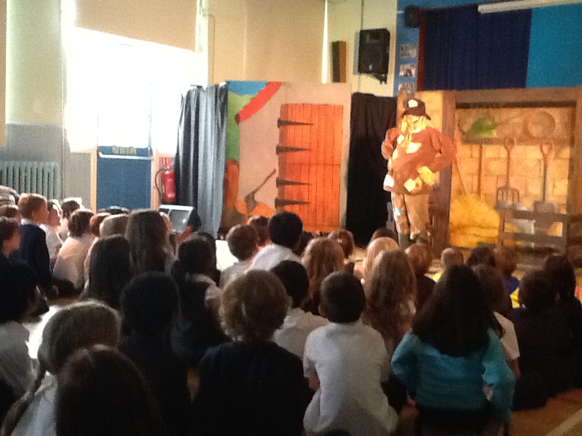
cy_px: 218
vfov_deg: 32.9
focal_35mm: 44
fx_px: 740
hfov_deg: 42.9
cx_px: 291
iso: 320
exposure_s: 1/30
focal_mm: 2.03
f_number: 2.4
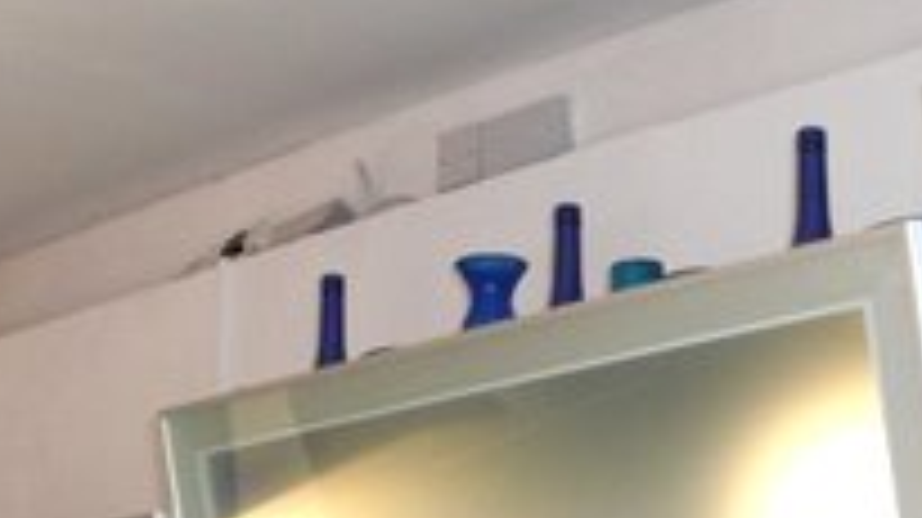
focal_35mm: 88
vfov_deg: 13.3
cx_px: 675
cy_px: 646
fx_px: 2150
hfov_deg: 24.0
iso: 200
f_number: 2.8
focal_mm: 6.3
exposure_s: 1/40
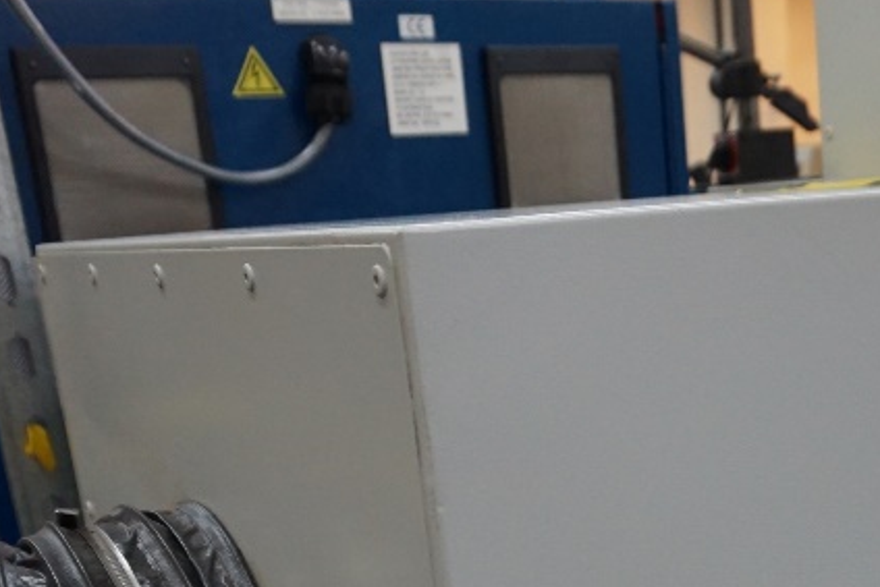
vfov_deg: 21.9
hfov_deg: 33.5
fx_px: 1418
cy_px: 681
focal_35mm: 58
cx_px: 706
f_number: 4
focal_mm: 16
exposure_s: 1/160
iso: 1250
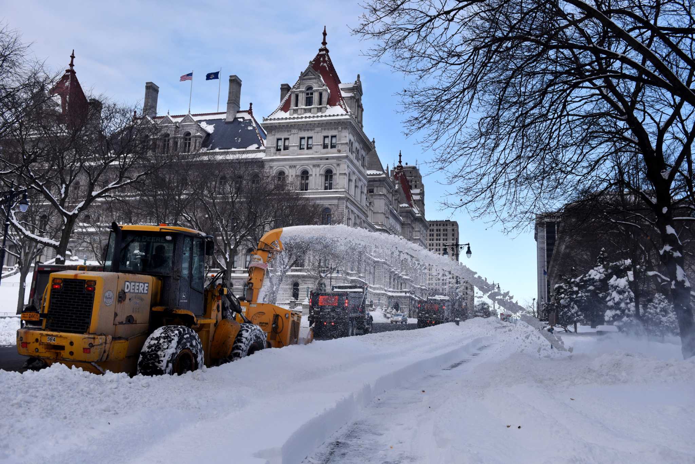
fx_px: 618
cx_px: 348
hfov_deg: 58.7
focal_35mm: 32
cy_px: 232
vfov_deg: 41.1
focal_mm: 32
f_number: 7.1
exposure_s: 1/1000
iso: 500
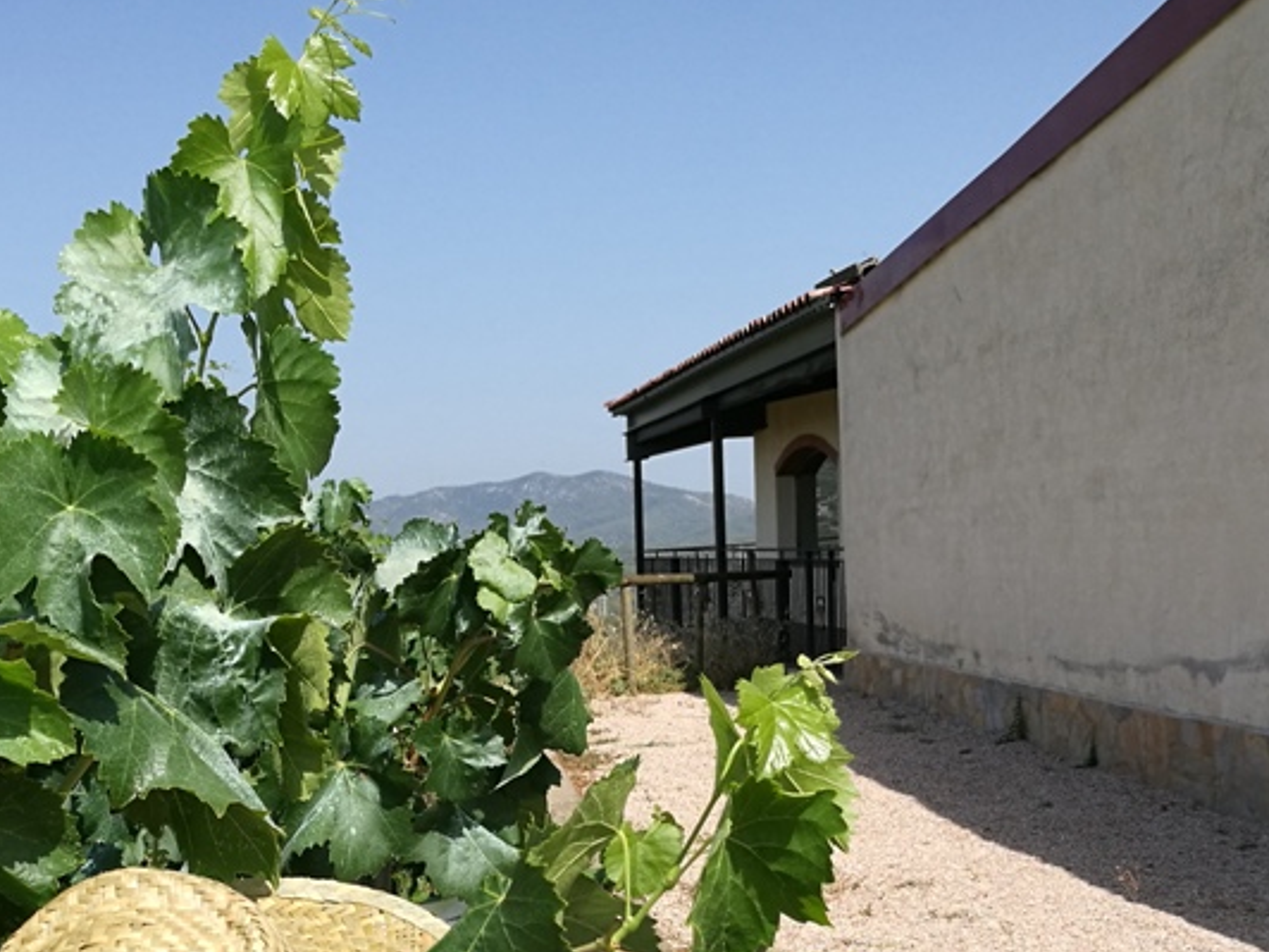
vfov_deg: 27.3
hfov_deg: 36.4
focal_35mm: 52
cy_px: 802
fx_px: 1906
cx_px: 406
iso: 50
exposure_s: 1/955
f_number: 2.2
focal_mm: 4.5
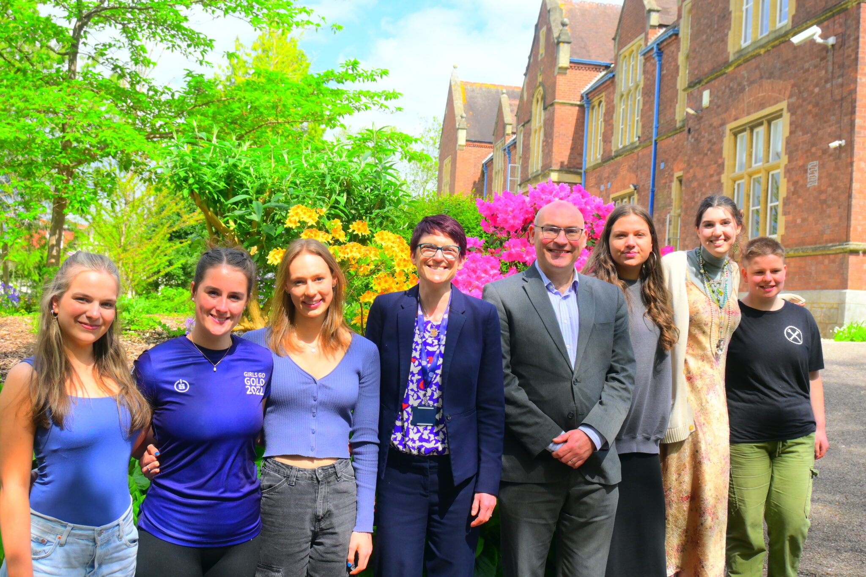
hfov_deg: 48.7
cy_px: 288
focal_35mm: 40
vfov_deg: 33.6
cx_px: 433
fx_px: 956
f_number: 5.6
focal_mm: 26.5
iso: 100
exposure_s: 1/250
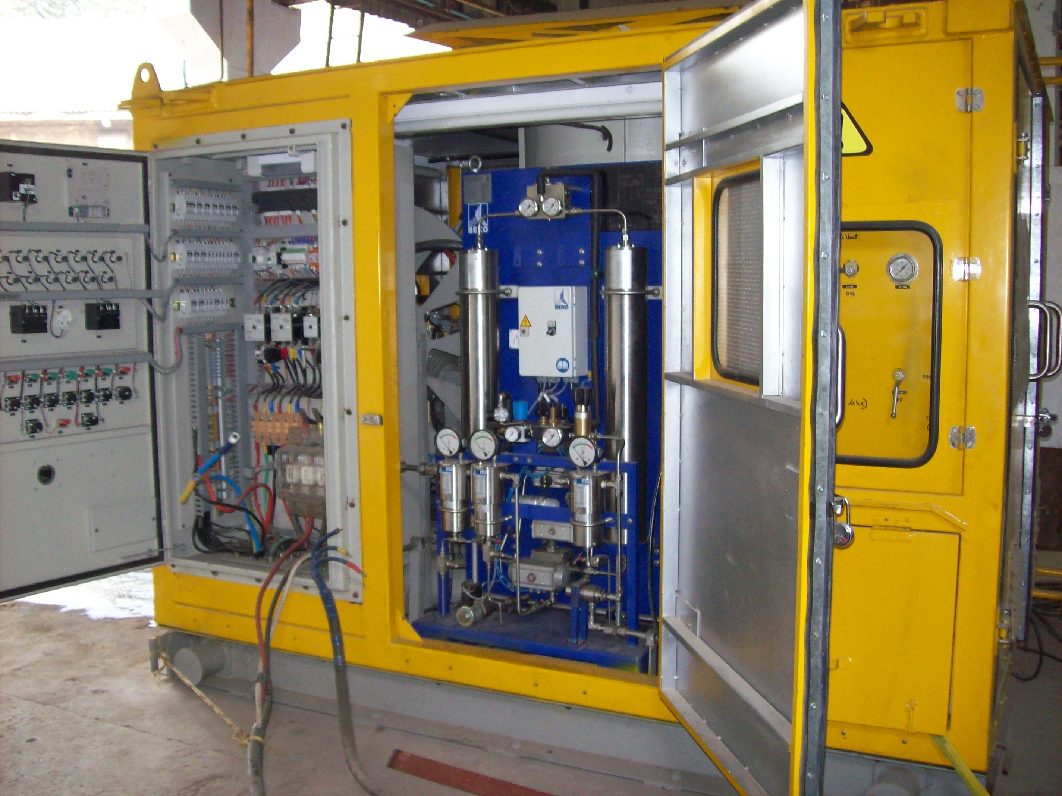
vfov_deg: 39.6
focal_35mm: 36
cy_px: 398
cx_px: 531
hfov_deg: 51.4
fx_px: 1104
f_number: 2.7
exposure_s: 1/64
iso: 200
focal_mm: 6
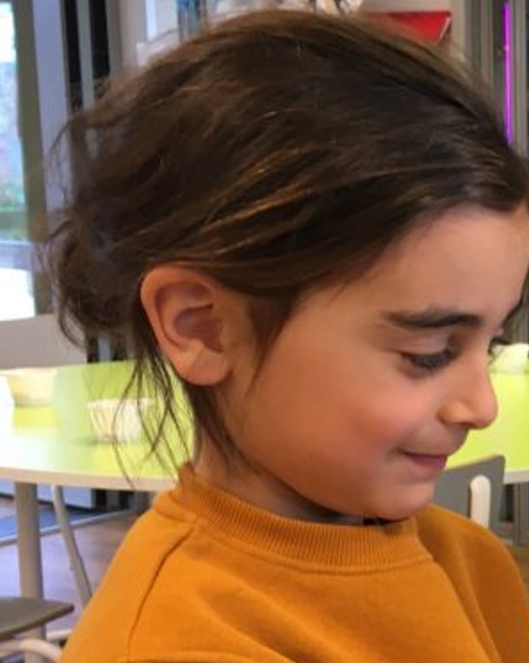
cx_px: 709
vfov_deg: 24.2
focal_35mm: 78
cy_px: 483
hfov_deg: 18.2
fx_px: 1528
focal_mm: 4.15
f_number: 2.2
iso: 64
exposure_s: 1/33
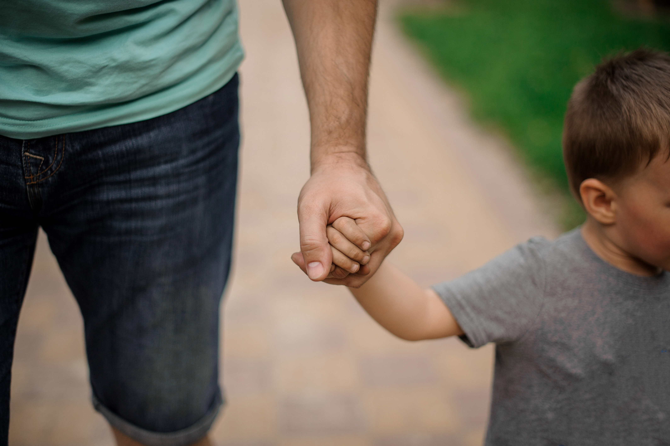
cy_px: 223
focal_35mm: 50
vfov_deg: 27.0
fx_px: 930
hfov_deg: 39.6
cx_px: 335
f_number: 1.8
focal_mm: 50
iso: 200
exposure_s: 1/1250
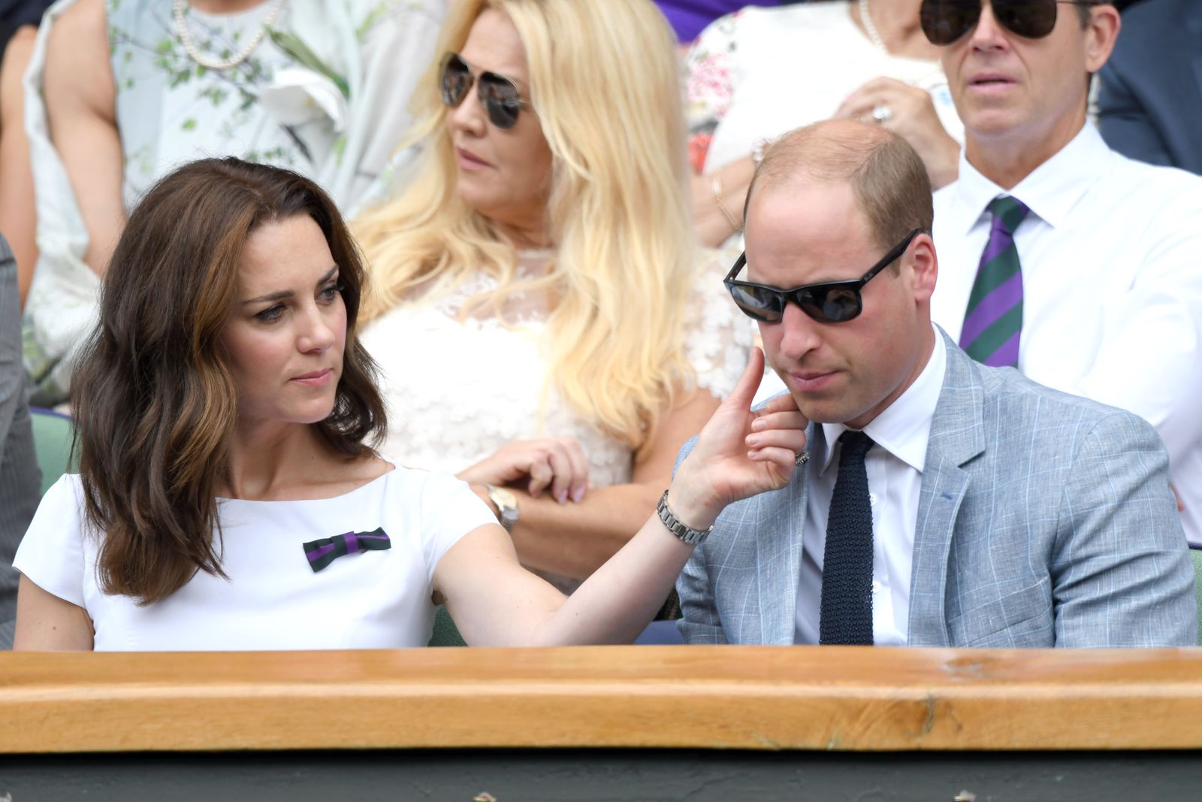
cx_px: 601
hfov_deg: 1.7
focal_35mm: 1200
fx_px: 40067
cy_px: 401
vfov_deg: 1.1
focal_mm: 800
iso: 640
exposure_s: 1/800
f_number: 5.6
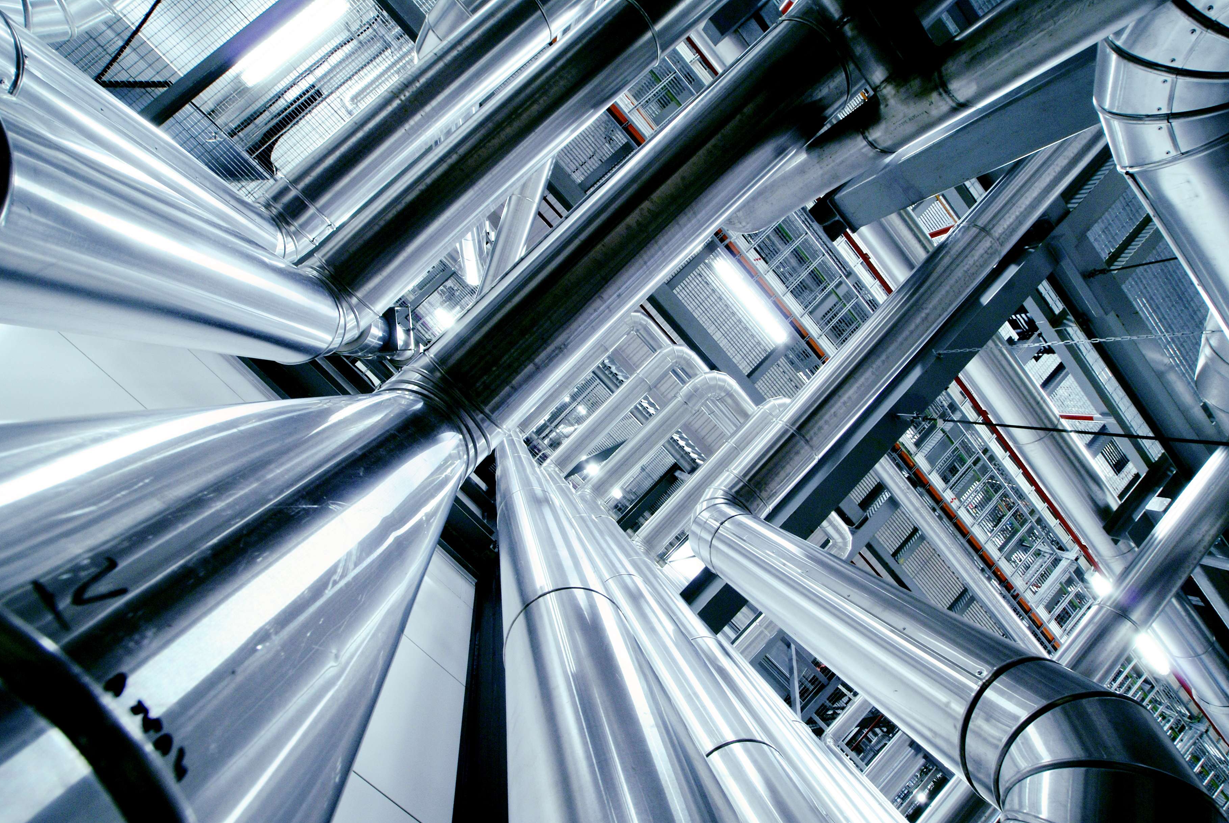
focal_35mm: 18
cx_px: 642
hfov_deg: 91.4
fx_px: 599
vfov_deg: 68.9
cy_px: 437
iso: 80
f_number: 13
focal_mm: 11
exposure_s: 1.3
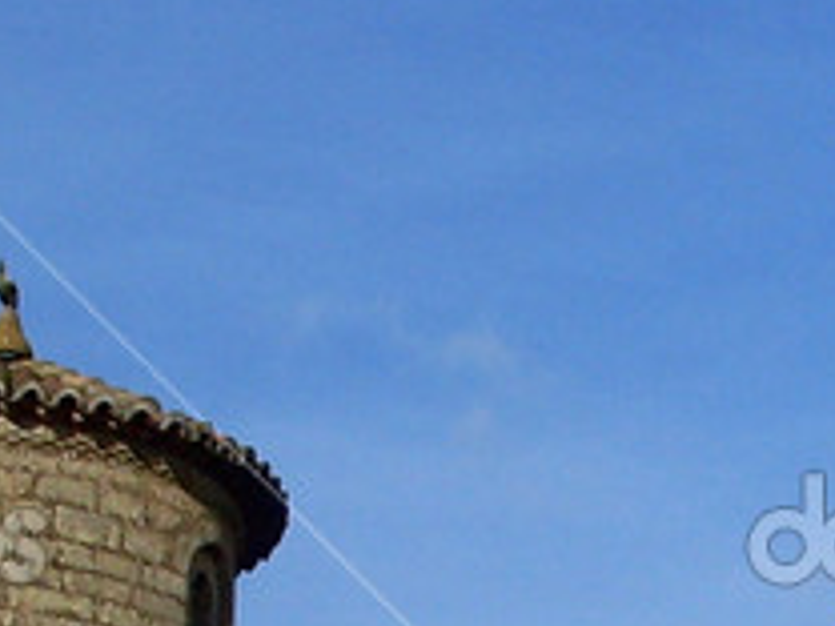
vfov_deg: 7.6
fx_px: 4511
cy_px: 1340
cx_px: 1116
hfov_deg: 10.3
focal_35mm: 187
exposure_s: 1/250
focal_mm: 6.3
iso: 80
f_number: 8.4
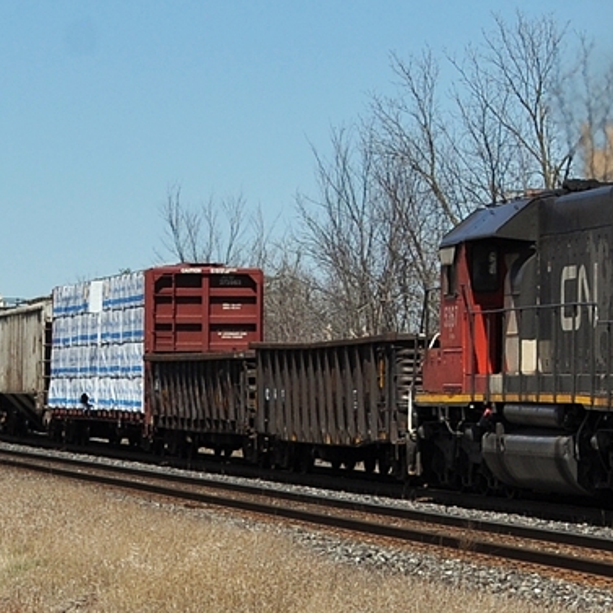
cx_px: 859
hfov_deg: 11.2
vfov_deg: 11.5
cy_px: 317
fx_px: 3034
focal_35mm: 151
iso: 200
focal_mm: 35
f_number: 11
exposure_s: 1/500
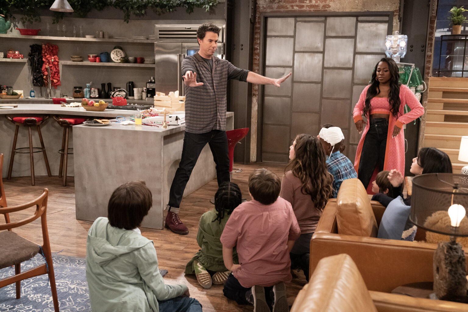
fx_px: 455
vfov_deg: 37.9
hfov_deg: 54.4
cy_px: 156
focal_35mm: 35
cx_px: 234
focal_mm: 35
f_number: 3.5
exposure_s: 1/200
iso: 8000
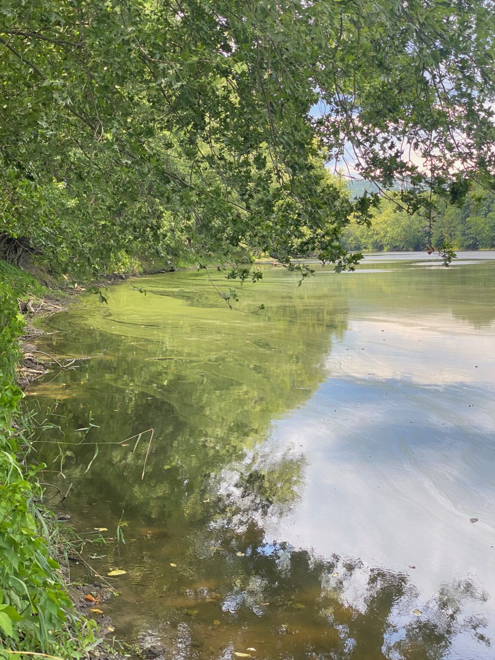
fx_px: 991
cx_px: 248
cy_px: 330
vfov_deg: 36.8
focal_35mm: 52
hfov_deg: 28.0
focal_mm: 6
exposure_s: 1/239
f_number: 2
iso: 20
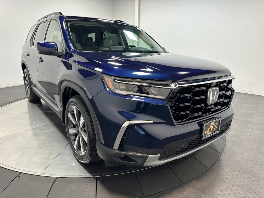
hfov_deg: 71.6
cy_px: 99
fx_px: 183
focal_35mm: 24
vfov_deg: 56.8
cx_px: 132
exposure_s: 1/60
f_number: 1.78
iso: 500
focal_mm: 6.86
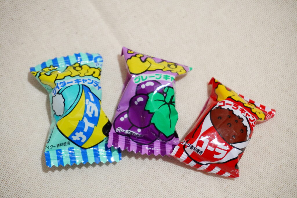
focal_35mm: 75
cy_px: 99
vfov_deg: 18.2
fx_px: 619
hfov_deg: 27.0
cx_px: 148
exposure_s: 1/50
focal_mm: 50
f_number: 5.6
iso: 6400
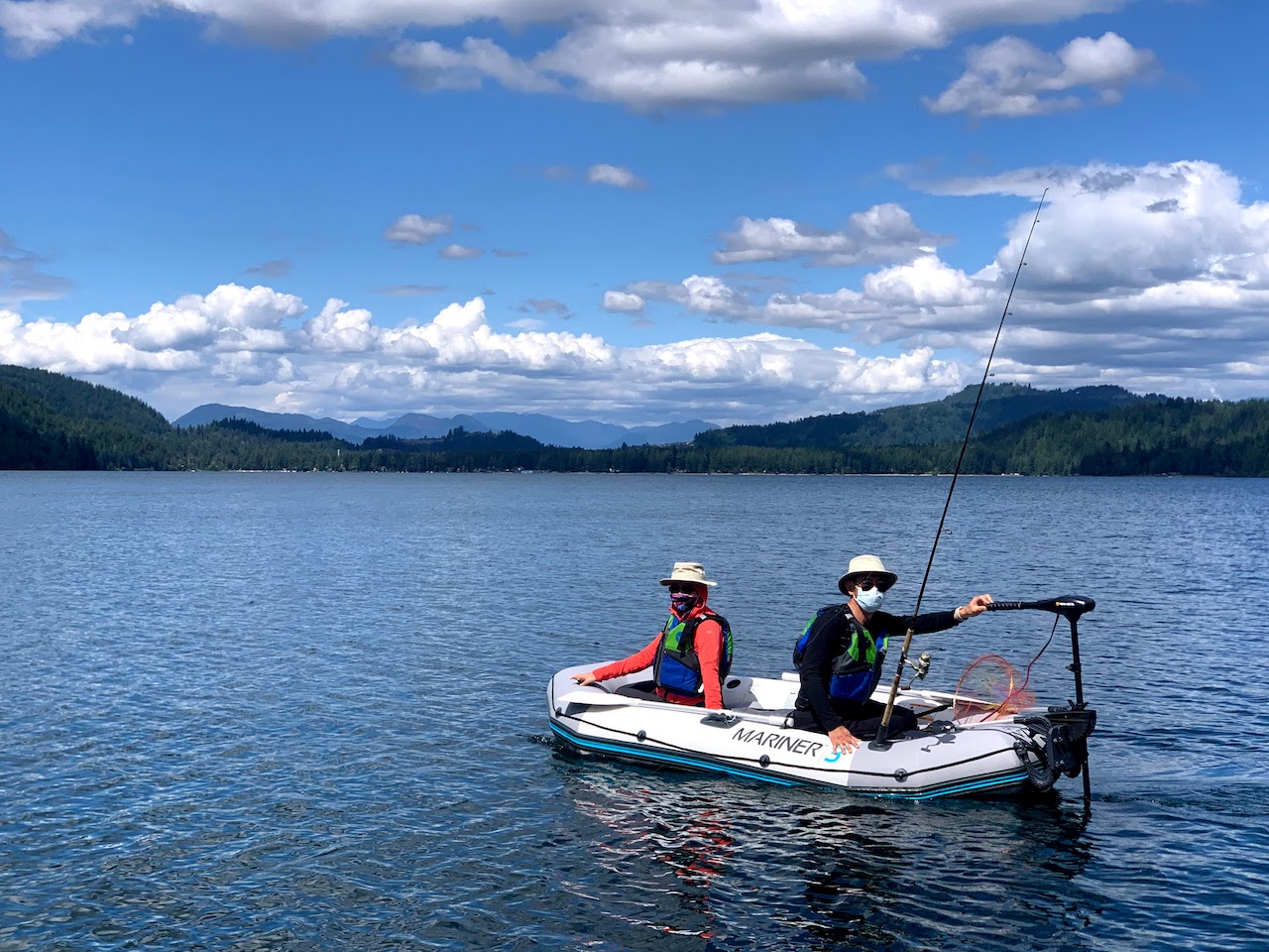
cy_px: 476
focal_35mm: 52
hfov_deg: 36.8
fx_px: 1906
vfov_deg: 28.0
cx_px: 634
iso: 16
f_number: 2.4
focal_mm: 6
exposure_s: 1/1712
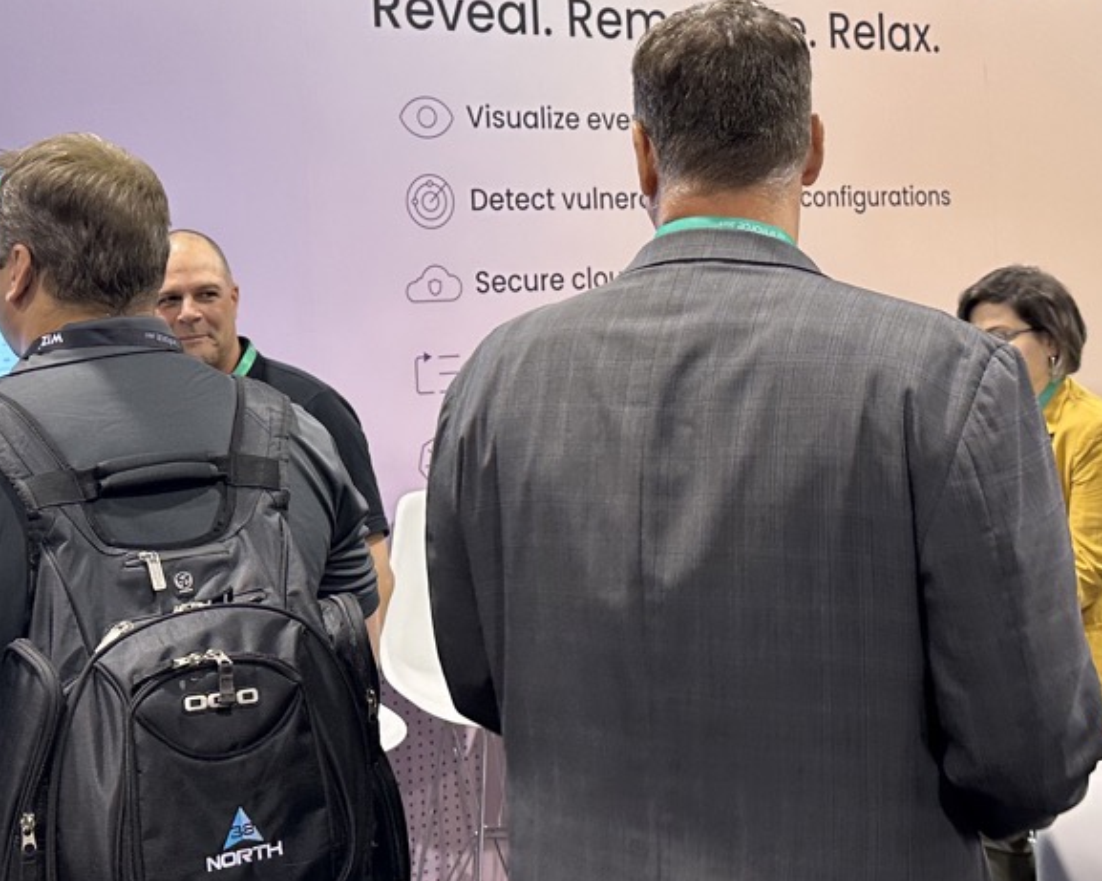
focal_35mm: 52
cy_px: 226
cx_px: 439
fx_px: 1695
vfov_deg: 28.7
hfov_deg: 35.9
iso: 160
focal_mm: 6.86
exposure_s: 1/60
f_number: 1.78
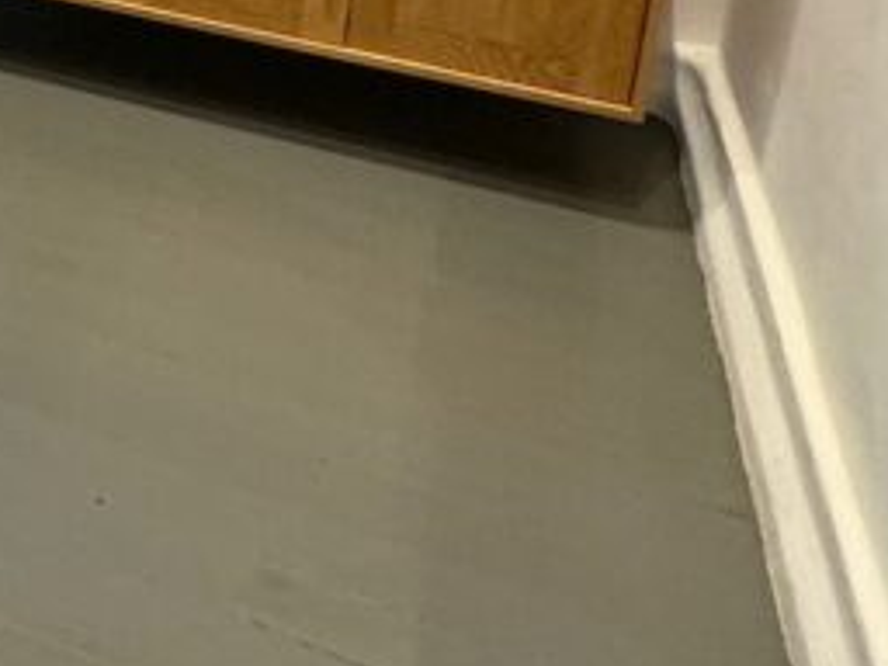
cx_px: -635
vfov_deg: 22.5
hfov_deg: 22.8
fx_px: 1437
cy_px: -264
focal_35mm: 56
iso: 160
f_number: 2.2
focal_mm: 2.22
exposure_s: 1/100
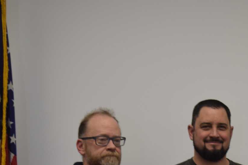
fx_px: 1019
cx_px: 250
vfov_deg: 9.2
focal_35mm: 148
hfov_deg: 13.7
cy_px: 175
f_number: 5
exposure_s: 1/100
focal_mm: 40
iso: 400
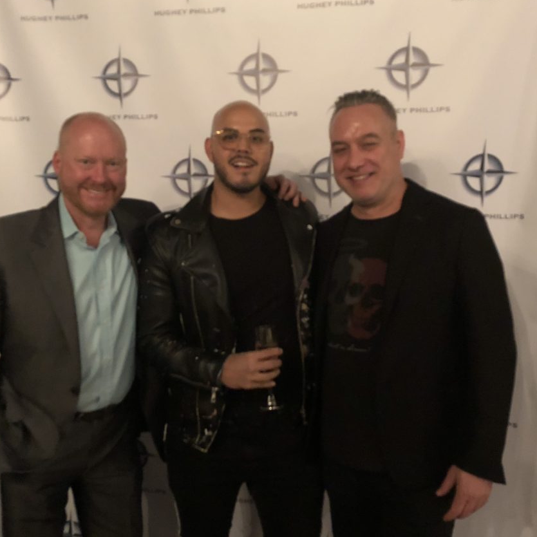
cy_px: 270
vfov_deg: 43.9
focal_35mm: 38
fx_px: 667
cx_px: 262
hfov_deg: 43.9
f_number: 1.8
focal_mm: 4
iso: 160
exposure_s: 1/4
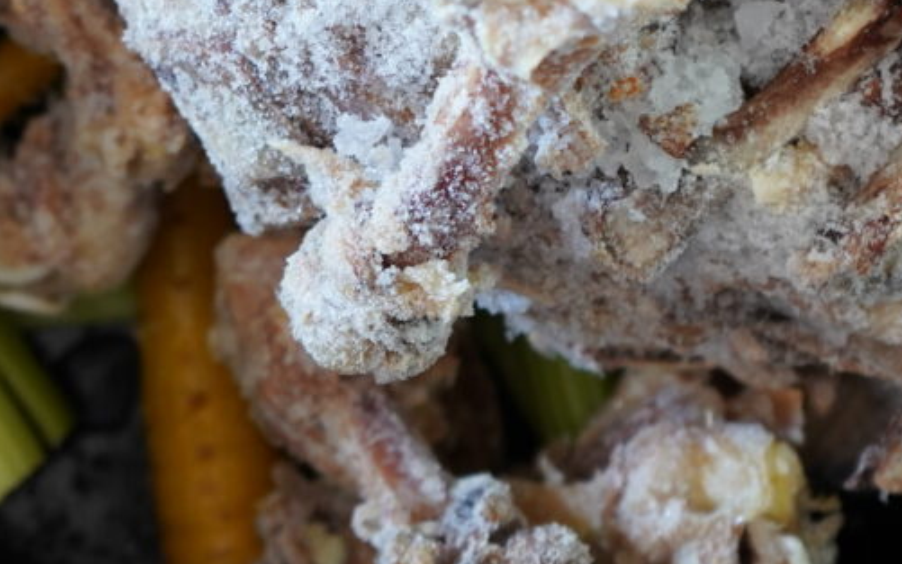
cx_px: 281
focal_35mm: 114
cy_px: 102
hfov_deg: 18.2
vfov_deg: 11.4
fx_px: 2802
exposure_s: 1/60
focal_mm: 35
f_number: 4
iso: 1600
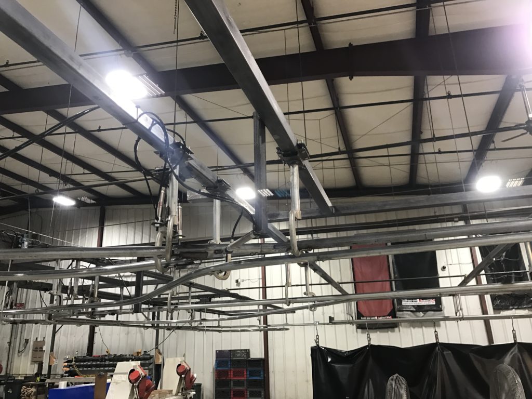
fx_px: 430
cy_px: 200
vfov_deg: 49.7
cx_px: 266
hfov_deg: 63.4
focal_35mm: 28
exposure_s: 1/24
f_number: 1.8
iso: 32
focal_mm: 3.99
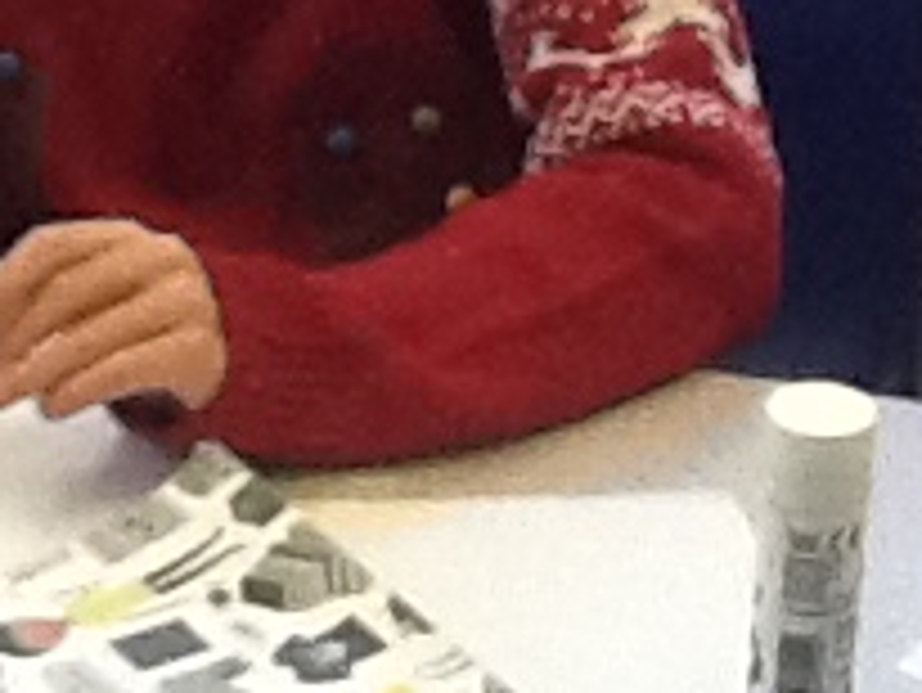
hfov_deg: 9.6
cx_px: 495
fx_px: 5490
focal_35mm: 206
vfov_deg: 7.2
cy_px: 207
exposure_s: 1/30
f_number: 2.4
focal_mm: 2.03
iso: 125
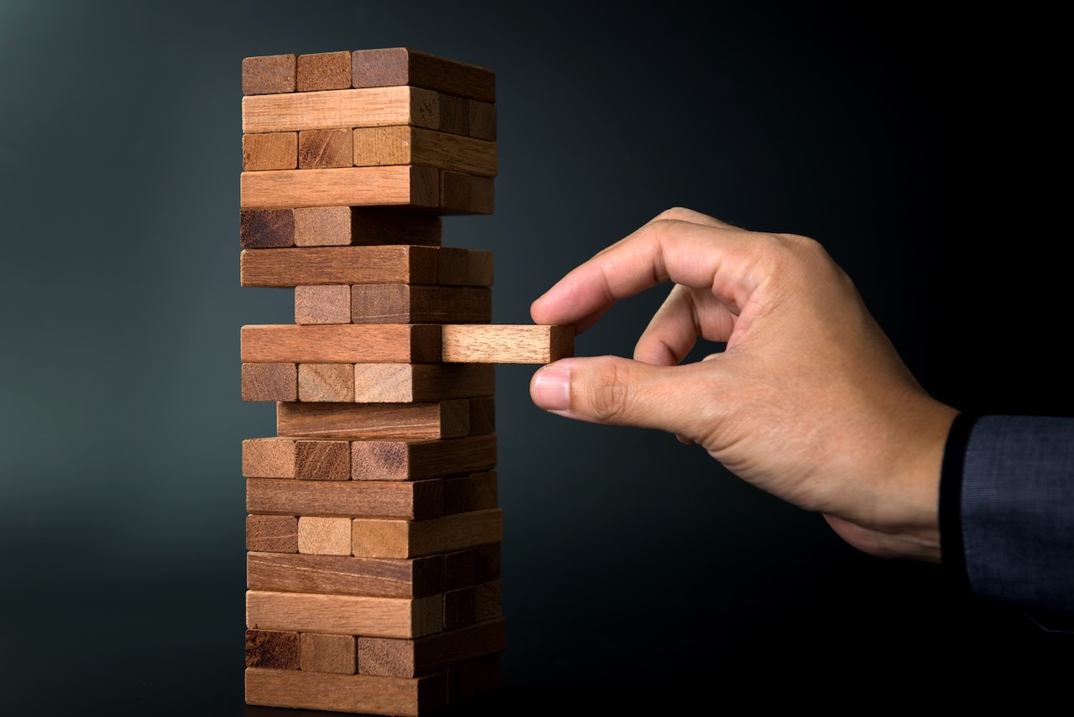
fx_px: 2089
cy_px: 358
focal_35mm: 70
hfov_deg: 28.8
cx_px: 537
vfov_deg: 19.5
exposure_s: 1/5
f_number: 5.6
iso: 100
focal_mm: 70
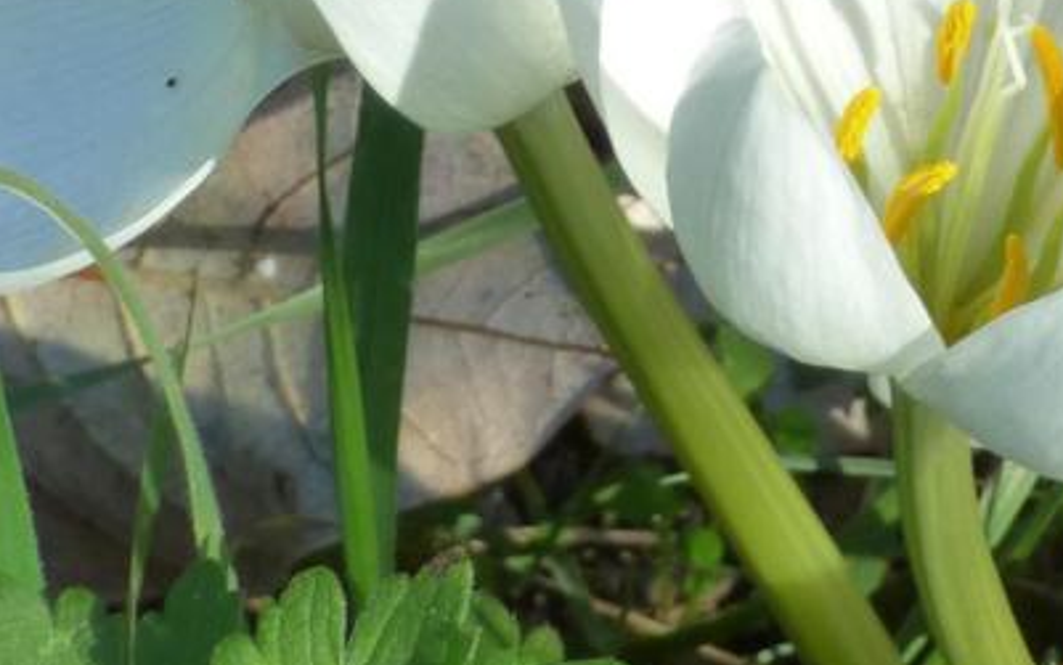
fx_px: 16868
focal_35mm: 582
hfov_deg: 3.6
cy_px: 26
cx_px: 1023
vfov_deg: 2.3
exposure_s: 1/200
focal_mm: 35.78
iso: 160
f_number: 5.5
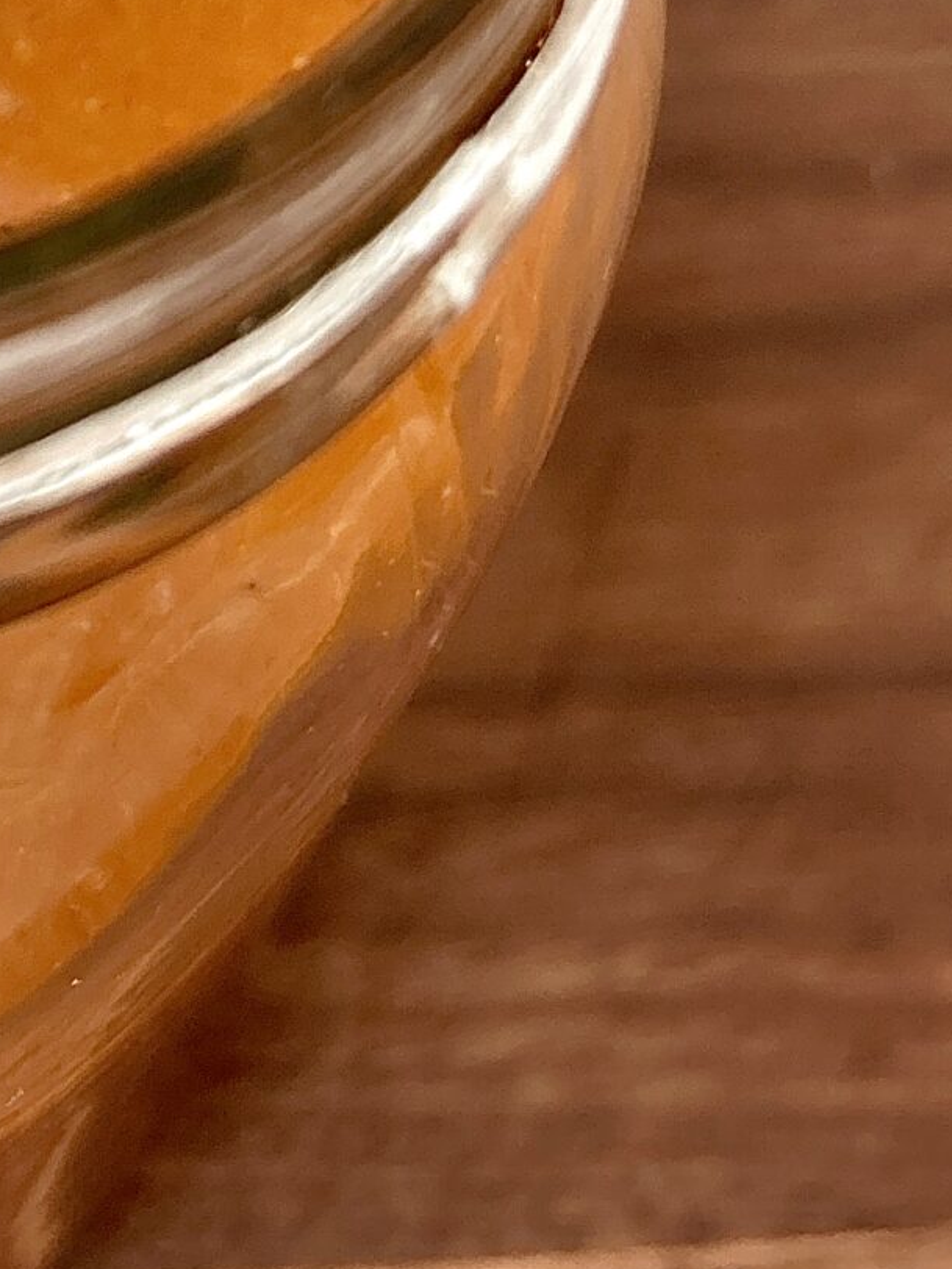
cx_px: -489
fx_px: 3007
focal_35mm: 82
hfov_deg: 16.4
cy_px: -411
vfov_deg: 21.4
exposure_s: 1/60
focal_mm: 5.7
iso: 100
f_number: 1.5
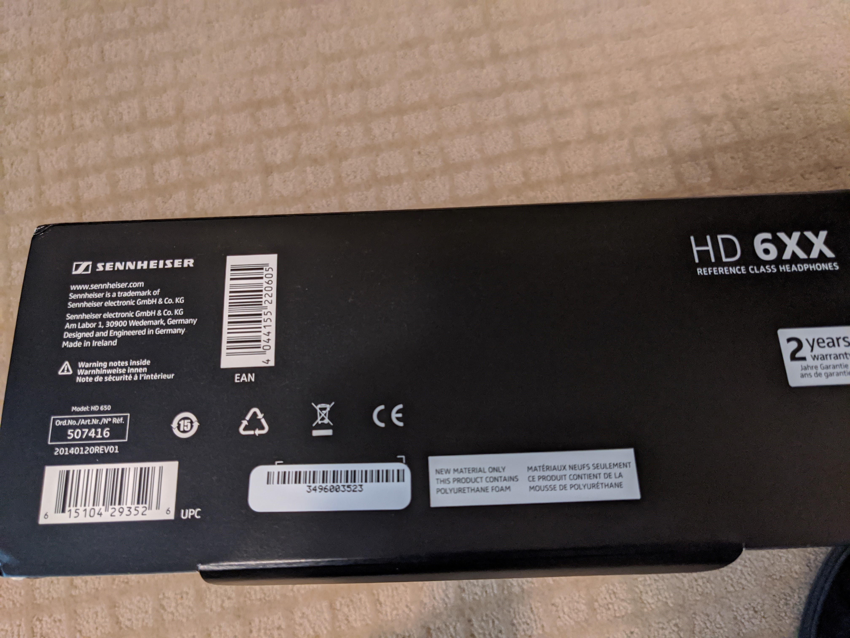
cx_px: 425
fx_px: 663
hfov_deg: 65.3
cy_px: 319
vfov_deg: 51.4
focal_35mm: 27
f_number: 1.73
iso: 394
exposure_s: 1/24
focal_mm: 4.38
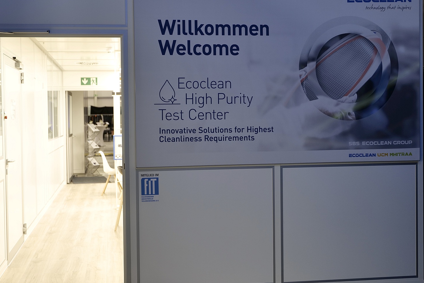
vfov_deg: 29.2
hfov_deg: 42.6
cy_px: 129
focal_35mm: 46
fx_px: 542
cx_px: 180
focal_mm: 38
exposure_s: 1/60
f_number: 2.8
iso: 640
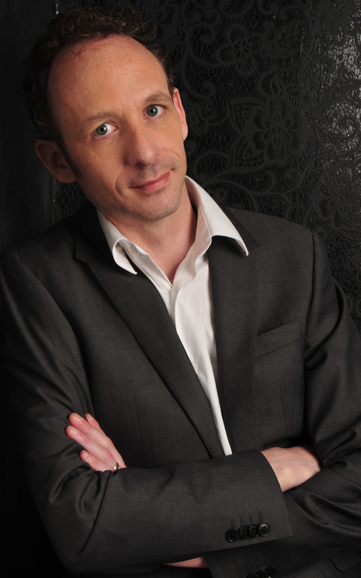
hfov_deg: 18.4
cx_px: 182
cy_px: 288
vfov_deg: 29.0
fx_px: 1117
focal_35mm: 71
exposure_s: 1/125
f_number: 11
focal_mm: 46
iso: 200
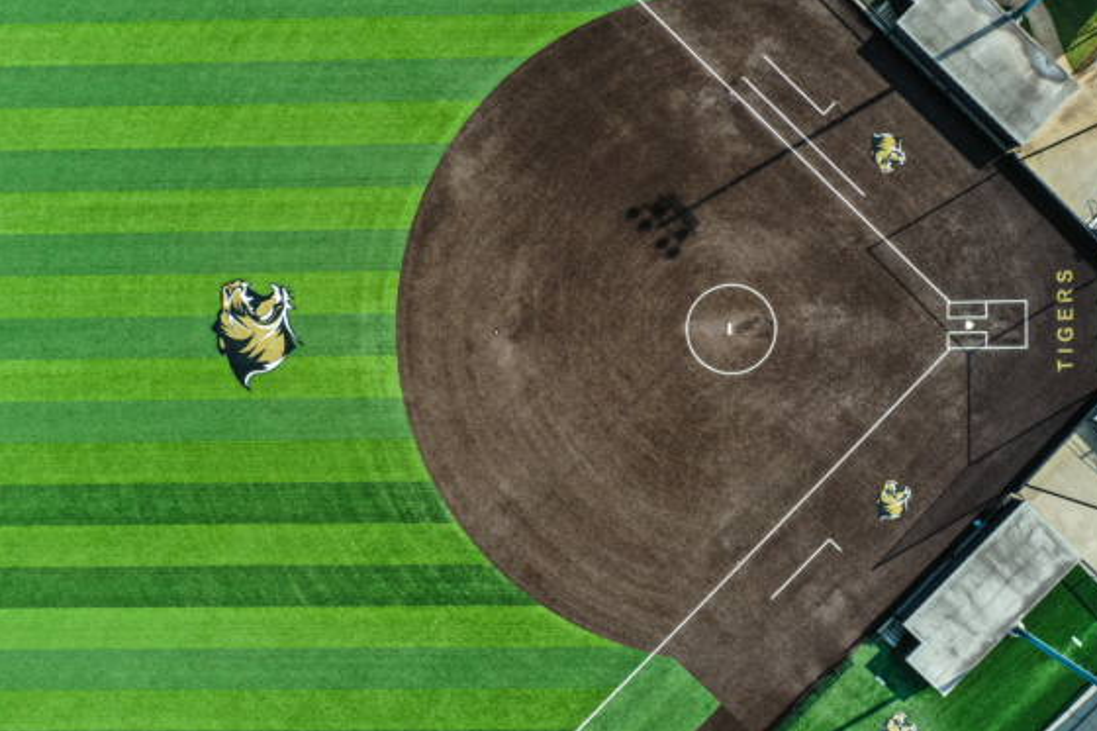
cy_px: 372
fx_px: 914
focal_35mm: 30
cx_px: 584
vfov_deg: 43.6
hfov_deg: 61.9
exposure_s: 1/320
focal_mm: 10.26
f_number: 5
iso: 100
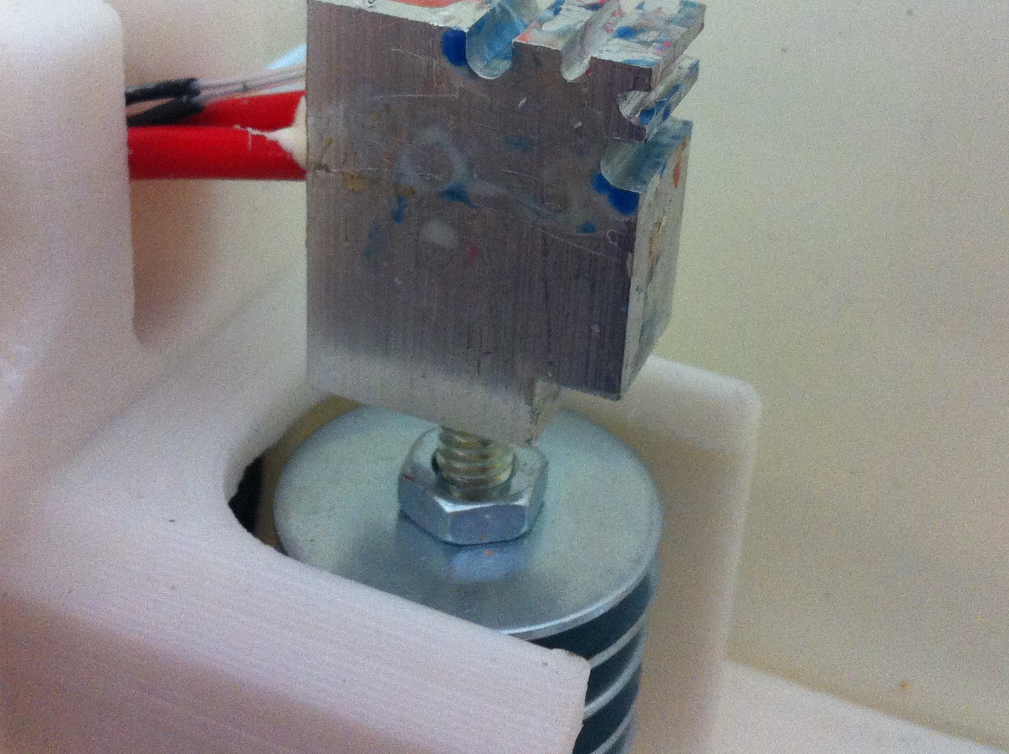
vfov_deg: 23.7
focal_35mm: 61
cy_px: 172
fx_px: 1776
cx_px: 516
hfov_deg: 31.7
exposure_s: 1/15
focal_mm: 3.85
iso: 200
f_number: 2.8
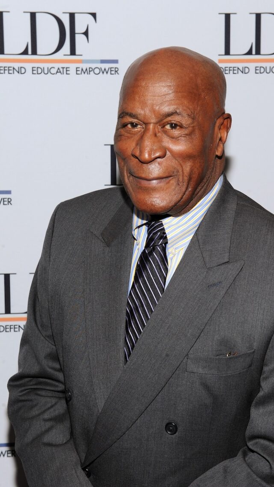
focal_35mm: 66
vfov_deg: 31.9
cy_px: 245
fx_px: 852
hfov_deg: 18.2
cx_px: 164
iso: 800
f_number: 9
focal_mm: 62
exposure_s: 1/125
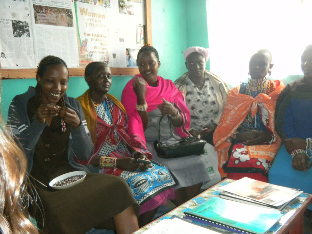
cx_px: 156
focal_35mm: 34
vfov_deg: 41.8
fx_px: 306
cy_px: 116
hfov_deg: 54.0
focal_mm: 6
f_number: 3.9
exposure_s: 1/30
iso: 400
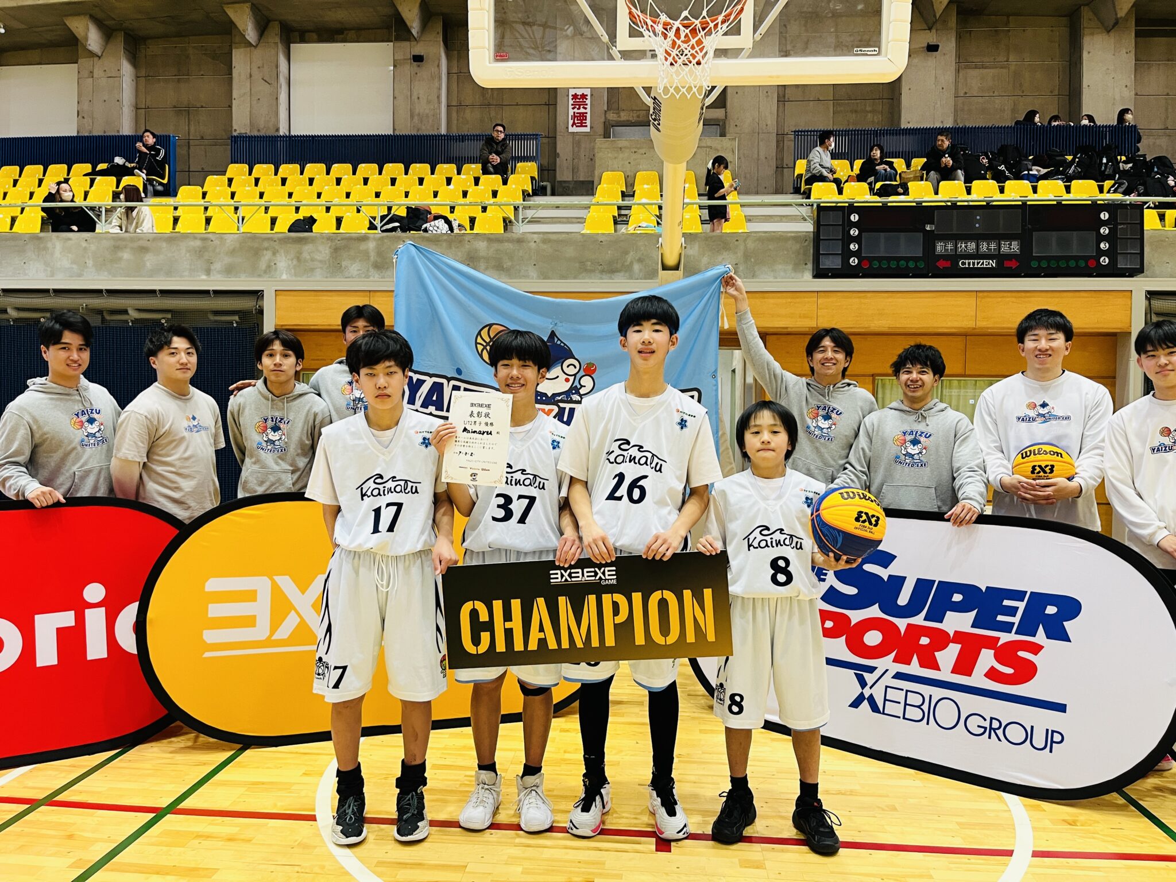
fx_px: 883
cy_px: 441
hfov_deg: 67.3
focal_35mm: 26
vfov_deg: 53.1
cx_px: 588
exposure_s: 1/80
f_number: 1.6
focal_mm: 5.1
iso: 125
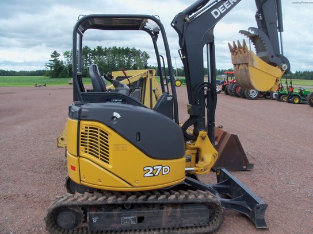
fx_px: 316
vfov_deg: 40.7
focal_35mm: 35
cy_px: 117
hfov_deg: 52.6
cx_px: 156
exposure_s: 1/400
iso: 80
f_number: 3
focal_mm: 6.3
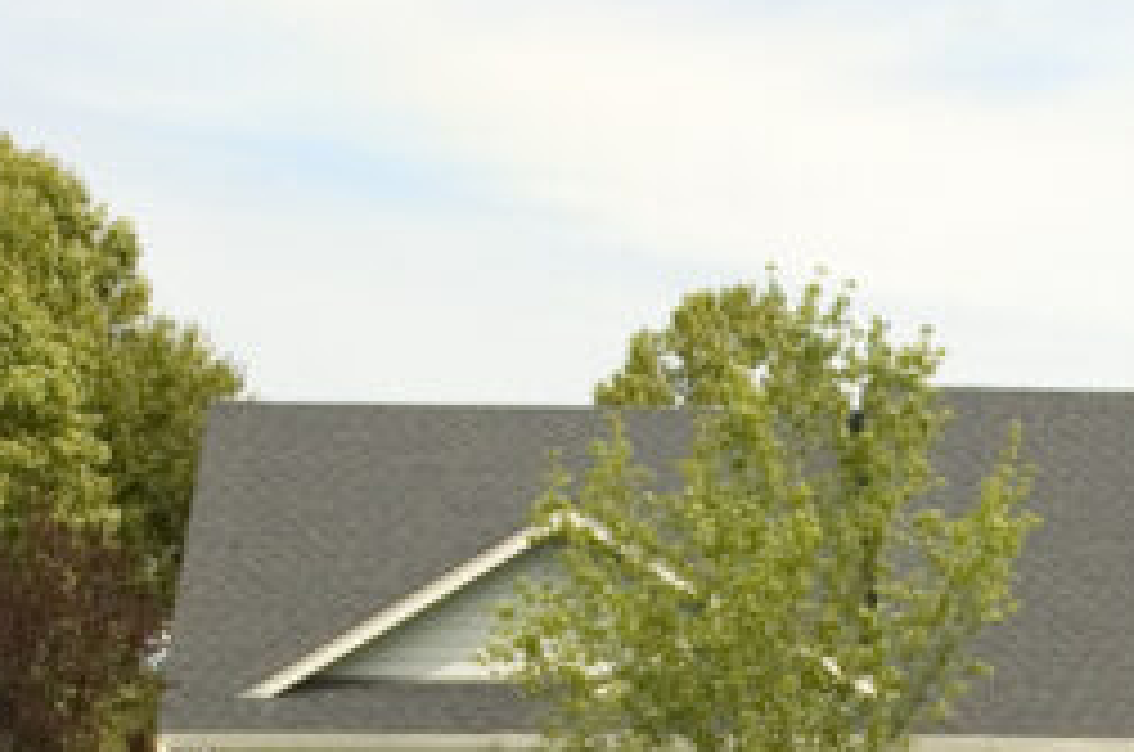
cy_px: 1119
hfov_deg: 11.5
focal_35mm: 177
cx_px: 1197
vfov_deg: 7.6
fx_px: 5566
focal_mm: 29
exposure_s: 1/400
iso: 320
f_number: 8
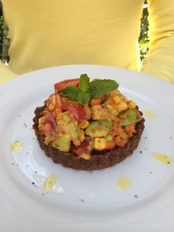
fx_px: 201
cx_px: 87
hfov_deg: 46.8
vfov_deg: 60.0
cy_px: 116
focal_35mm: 30
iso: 50
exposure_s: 1/60
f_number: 2.2
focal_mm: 4.12
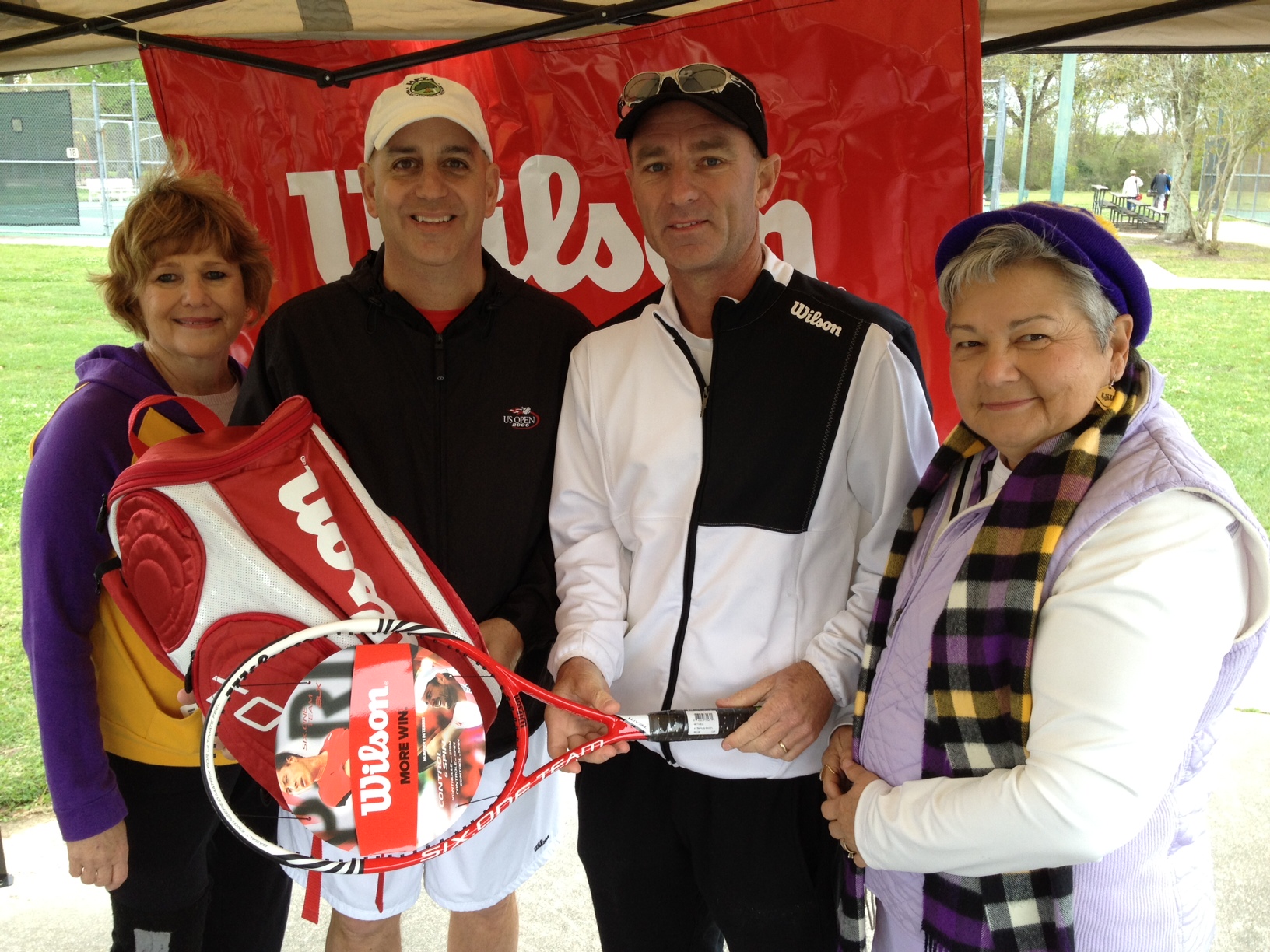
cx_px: 635
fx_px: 1284
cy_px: 476
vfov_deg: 40.7
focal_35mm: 35
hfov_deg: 52.6
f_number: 2.4
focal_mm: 4.28
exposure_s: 1/120
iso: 80
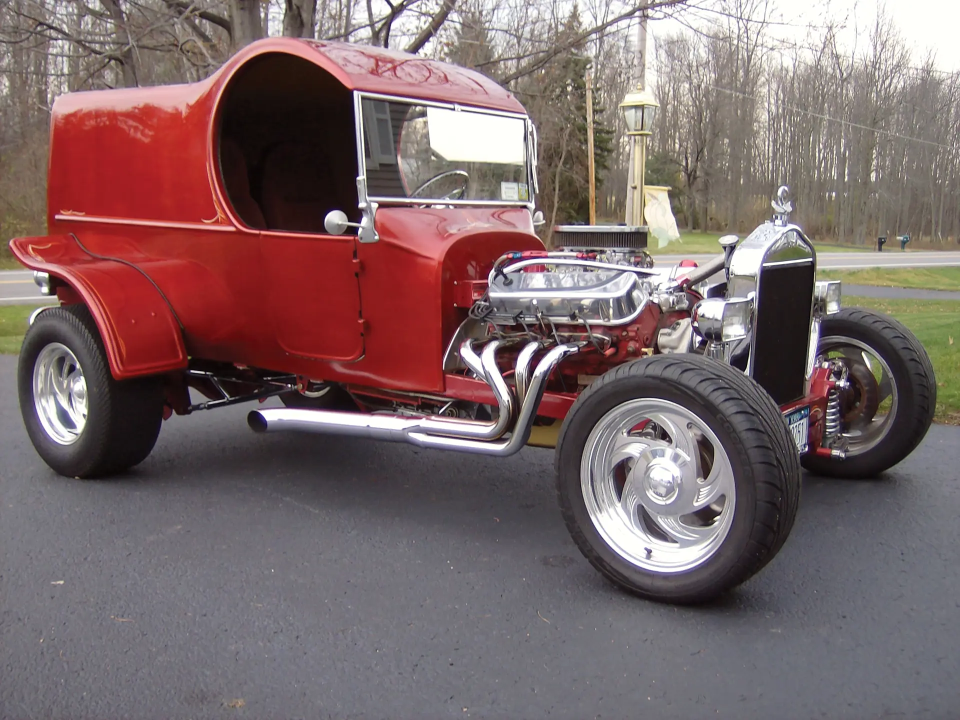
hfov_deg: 51.4
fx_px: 998
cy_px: 360
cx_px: 480
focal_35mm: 36
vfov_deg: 39.7
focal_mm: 6
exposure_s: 1/73.3
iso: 100
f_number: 2.8
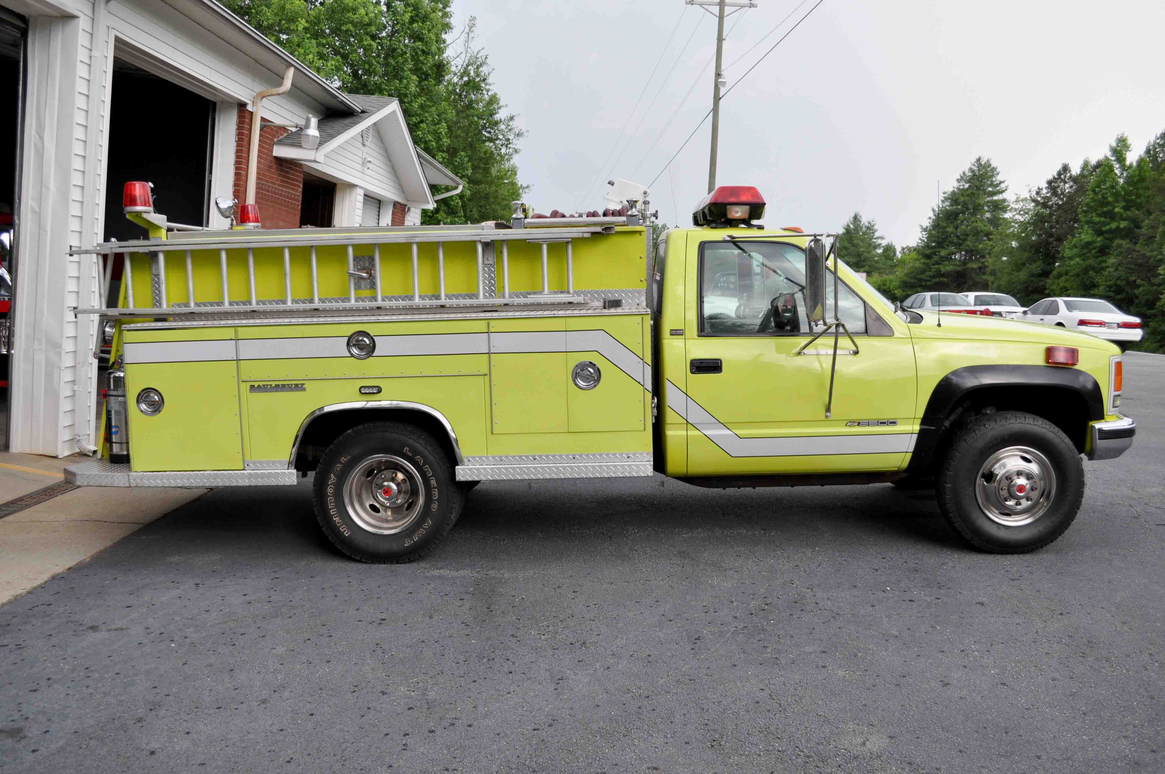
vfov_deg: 39.9
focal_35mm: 33
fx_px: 1067
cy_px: 387
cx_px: 582
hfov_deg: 57.3
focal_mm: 22
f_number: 5
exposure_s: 1/100
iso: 400
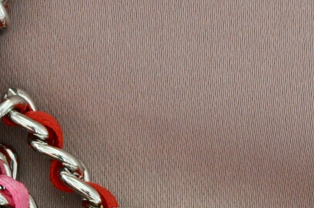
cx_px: 246
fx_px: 5645
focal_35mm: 648
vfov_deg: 2.1
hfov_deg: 3.2
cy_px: 275
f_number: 13
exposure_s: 1/3
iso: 800
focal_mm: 105
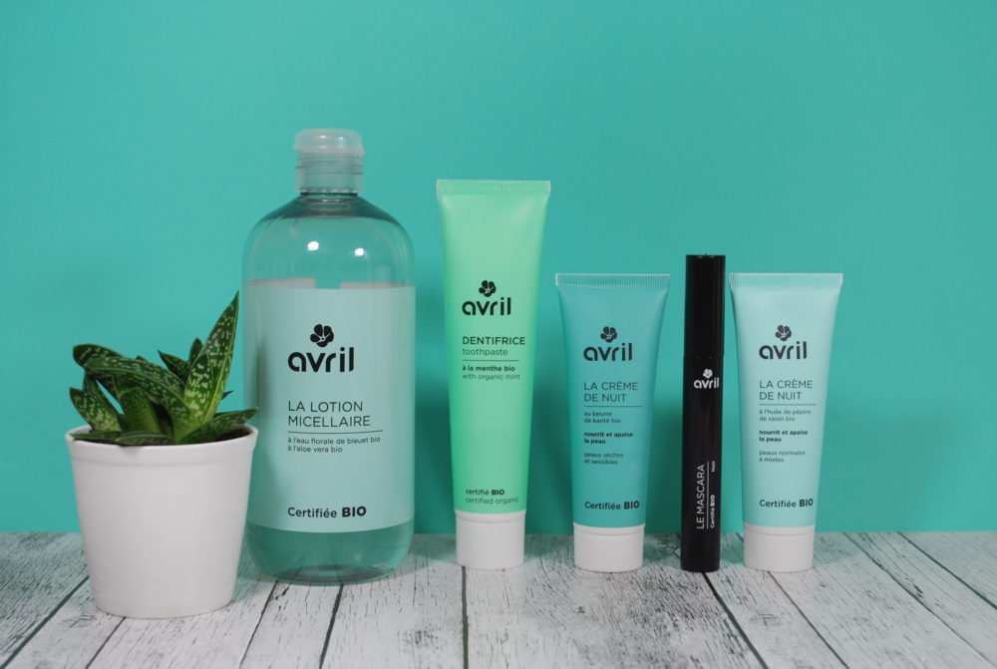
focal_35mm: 52
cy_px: 334
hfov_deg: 37.8
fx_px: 1457
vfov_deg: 25.9
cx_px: 498
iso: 200
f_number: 7.1
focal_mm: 35
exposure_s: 1/60
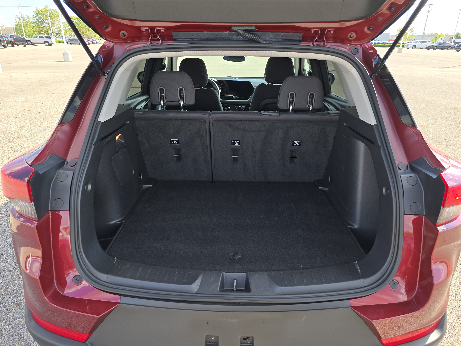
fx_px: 306
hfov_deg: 73.9
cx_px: 230
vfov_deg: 58.9
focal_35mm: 23
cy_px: 173
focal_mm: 6.3
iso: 12
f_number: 1.7
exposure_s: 1/180
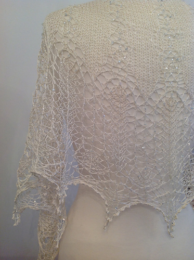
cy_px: 130
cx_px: 97
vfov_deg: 52.7
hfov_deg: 40.6
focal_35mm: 35
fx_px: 262
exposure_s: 1/33
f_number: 2.4
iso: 64
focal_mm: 4.28
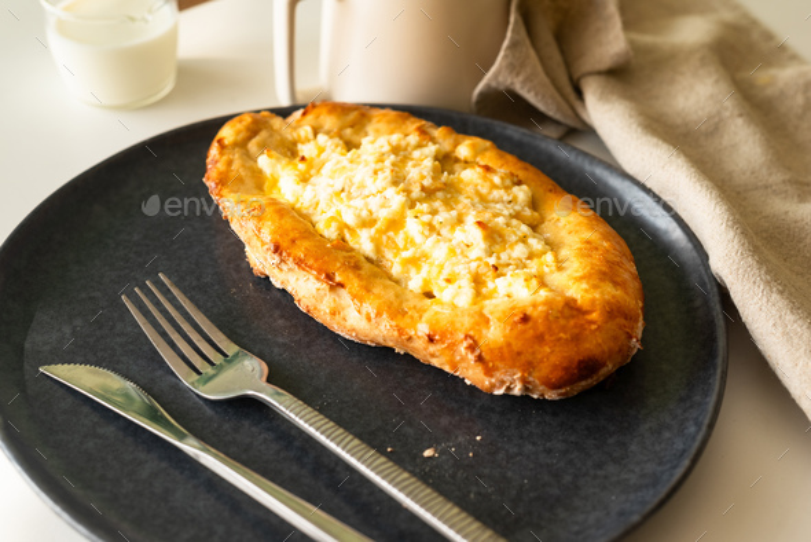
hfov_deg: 39.6
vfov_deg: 27.0
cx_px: 406
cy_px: 271
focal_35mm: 50
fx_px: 1127
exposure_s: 1/50
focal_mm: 50
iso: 200
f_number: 5
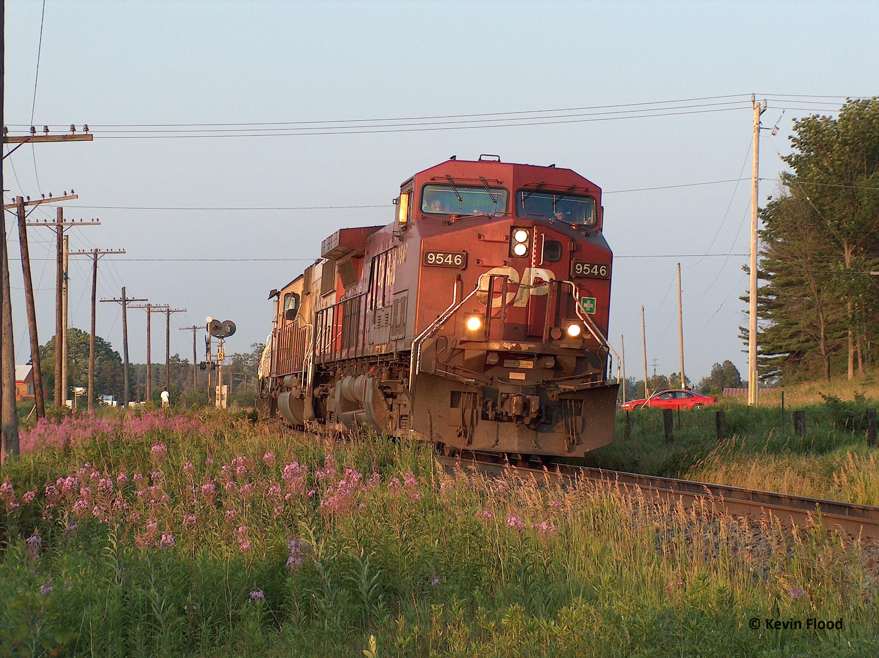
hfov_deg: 17.0
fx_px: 2943
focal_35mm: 116
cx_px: 440
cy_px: 329
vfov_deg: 12.8
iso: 200
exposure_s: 1/444
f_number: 3.5
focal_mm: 23.76
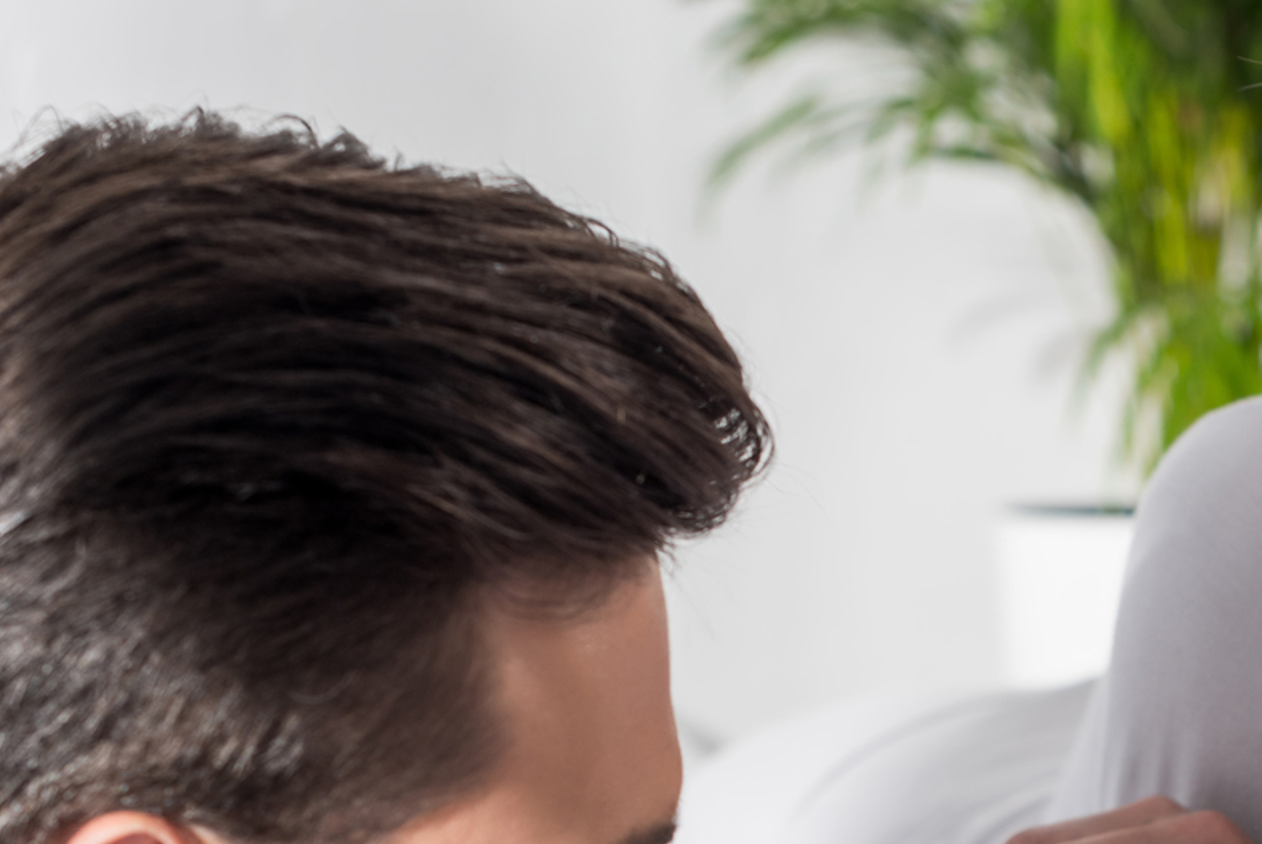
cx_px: 1025
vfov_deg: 10.6
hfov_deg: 16.0
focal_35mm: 127
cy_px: 1050
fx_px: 4455
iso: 125
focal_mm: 50
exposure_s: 1/250
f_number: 4
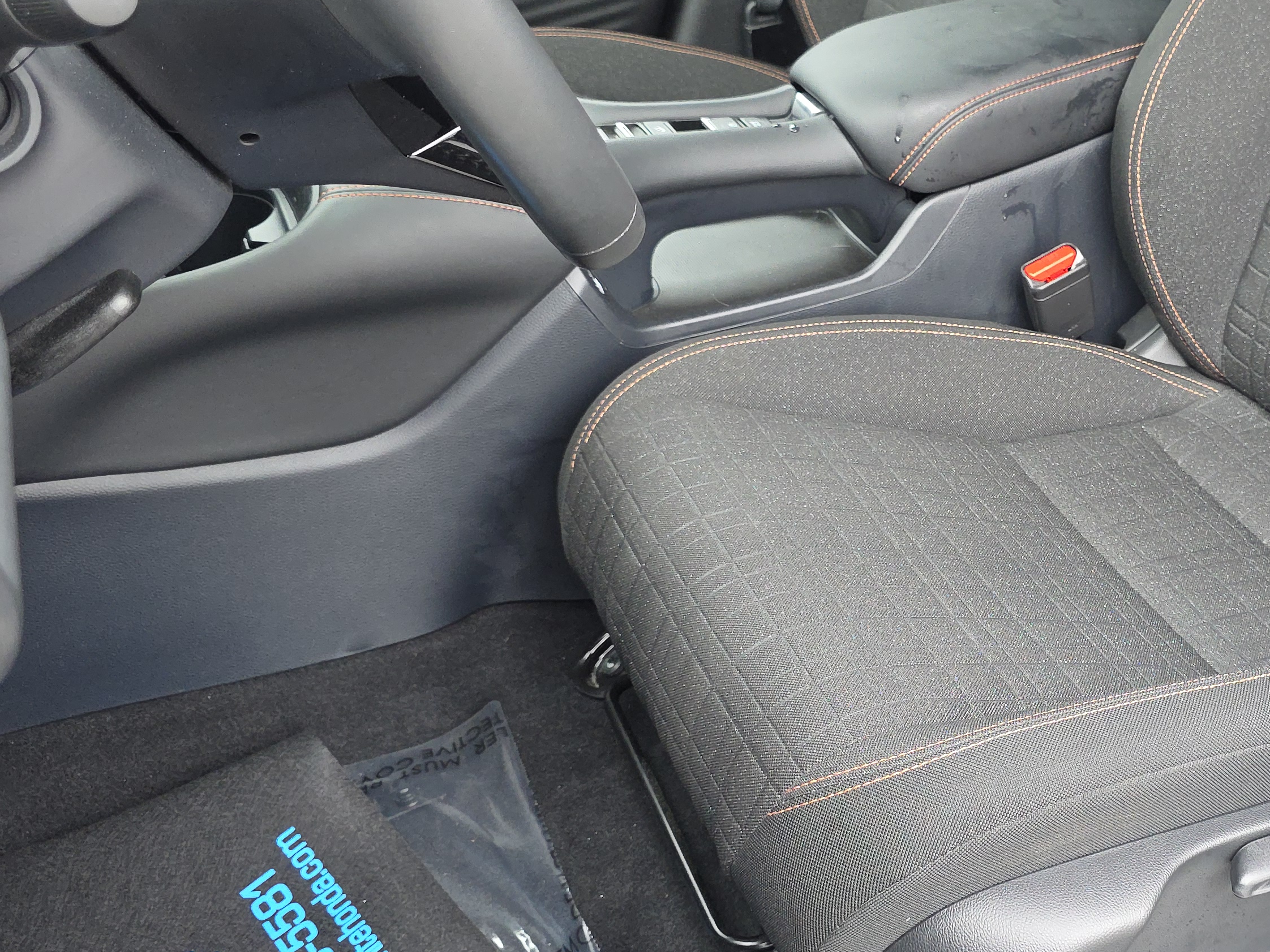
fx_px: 1504
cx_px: 1014
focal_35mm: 41
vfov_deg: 35.1
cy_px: 437
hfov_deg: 43.6
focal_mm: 6.3
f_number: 1.7
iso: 160
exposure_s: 1/180
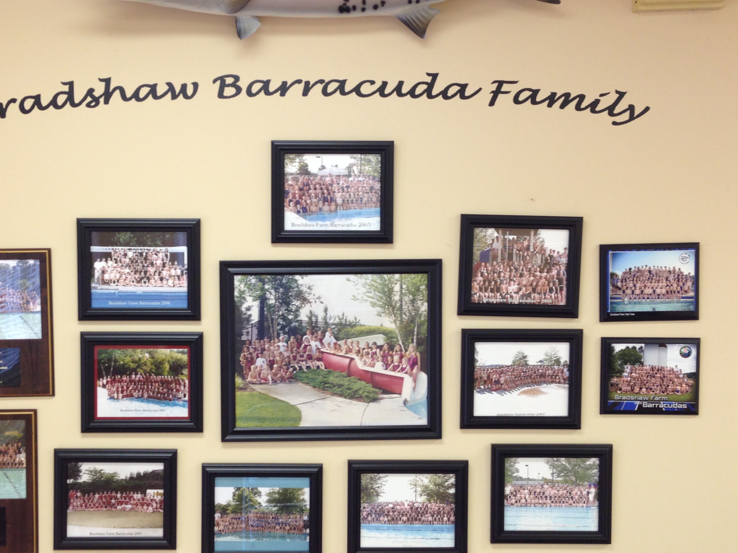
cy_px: 261
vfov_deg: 30.9
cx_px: 311
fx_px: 1002
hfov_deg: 40.3
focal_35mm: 47
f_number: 2.4
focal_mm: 4.12
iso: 64
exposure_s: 1/20
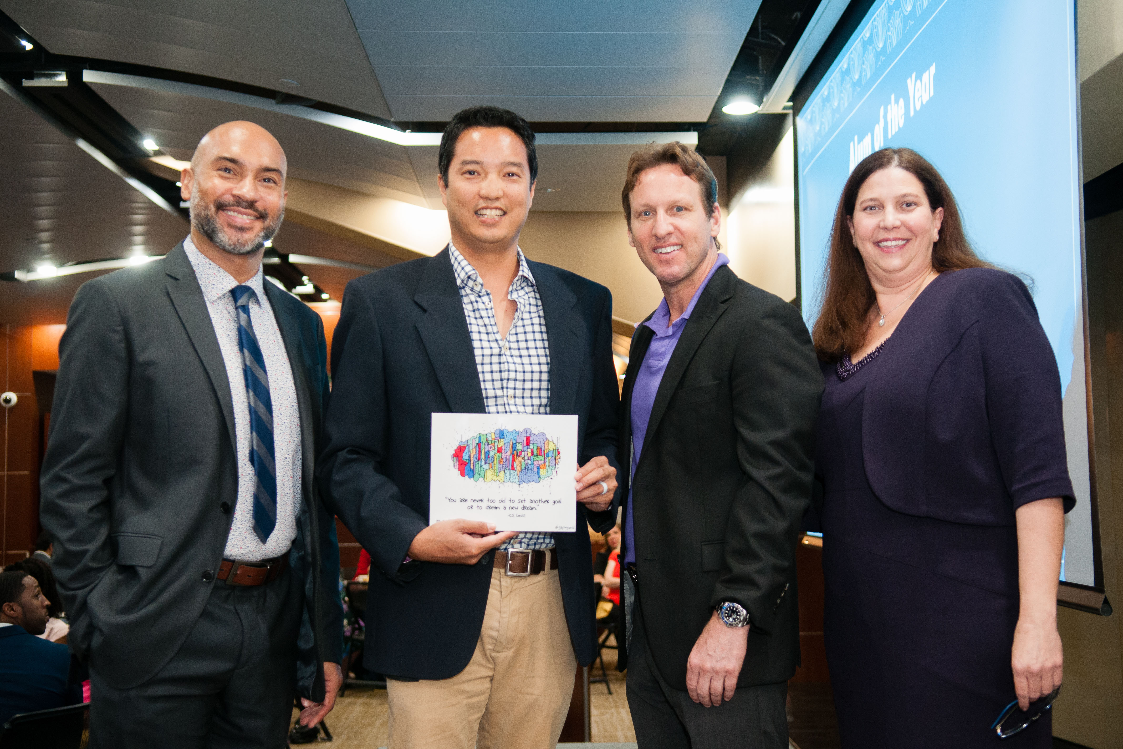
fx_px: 1450
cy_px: 374
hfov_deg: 42.3
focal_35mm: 46
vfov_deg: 28.9
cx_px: 562
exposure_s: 1/60
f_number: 2.8
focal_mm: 31
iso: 800
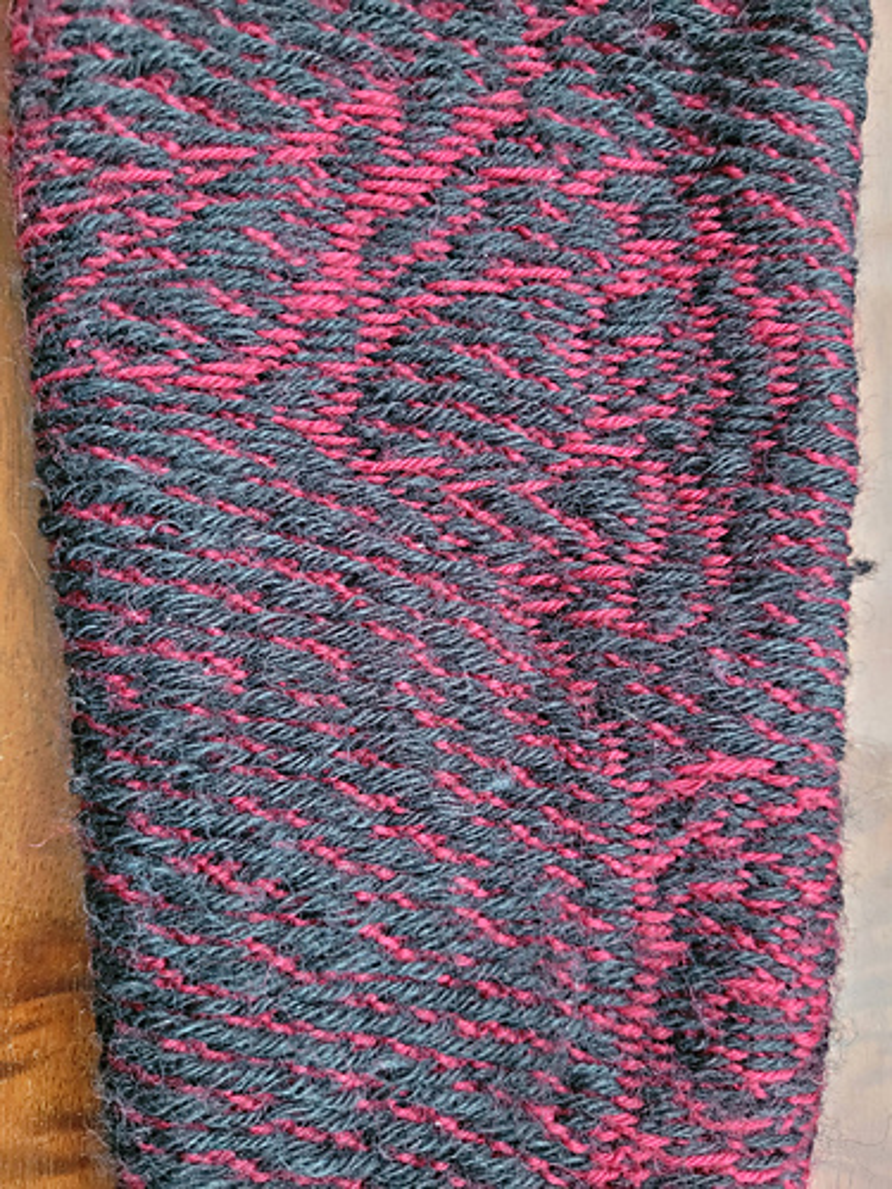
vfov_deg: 67.3
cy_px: 594
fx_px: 893
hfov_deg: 53.1
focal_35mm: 26
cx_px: 446
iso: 640
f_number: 1.8
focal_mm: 5.4
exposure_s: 1/40
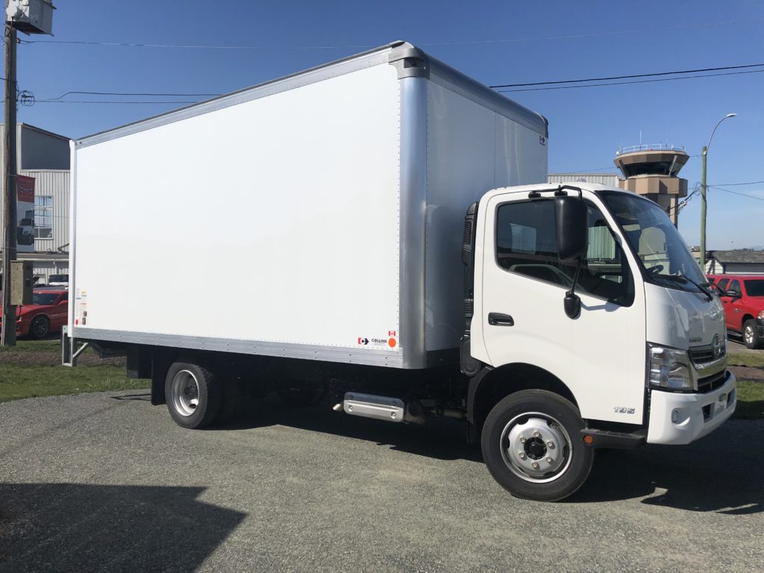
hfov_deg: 63.4
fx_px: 618
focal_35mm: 28
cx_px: 382
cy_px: 286
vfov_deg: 49.7
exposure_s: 1/6098
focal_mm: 4
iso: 25
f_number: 1.8
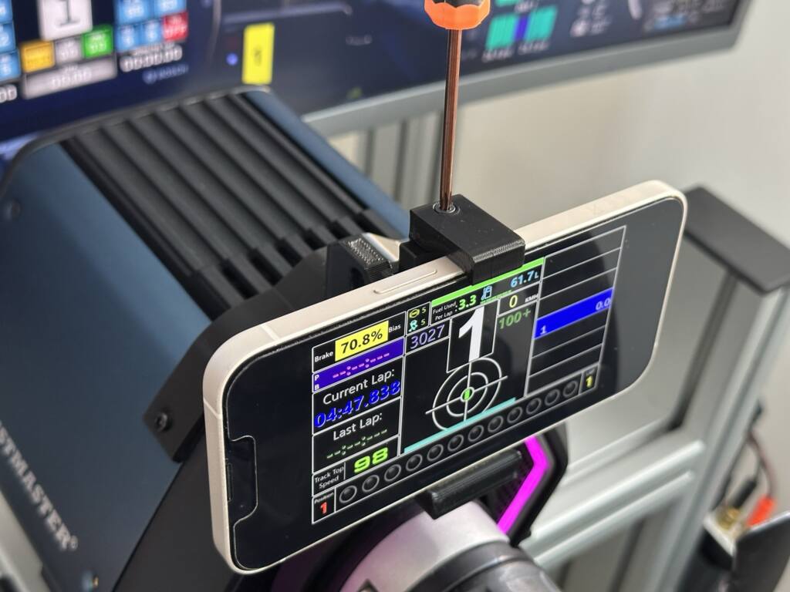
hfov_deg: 39.7
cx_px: 395
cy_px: 296
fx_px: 1095
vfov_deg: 30.3
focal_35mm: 48
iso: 320
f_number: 1.78
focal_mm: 6.86
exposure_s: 1/40
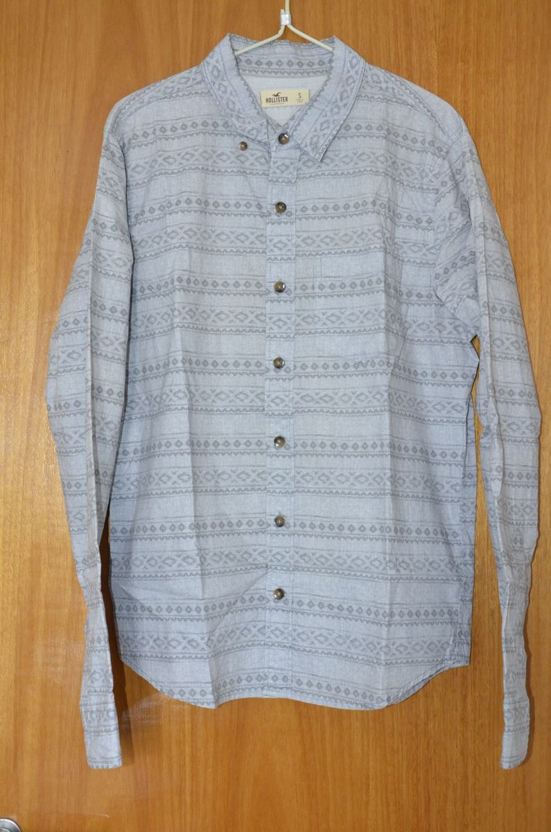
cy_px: 416
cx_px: 276
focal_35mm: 48
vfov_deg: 41.2
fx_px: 1107
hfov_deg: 28.0
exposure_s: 1/80
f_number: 6.3
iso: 2500
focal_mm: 32
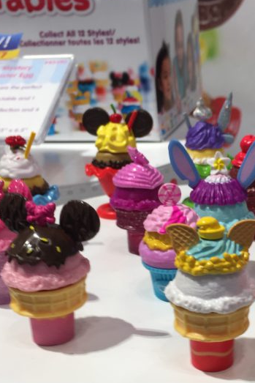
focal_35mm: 59
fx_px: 626
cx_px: 213
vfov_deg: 33.6
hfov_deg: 22.6
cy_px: 253
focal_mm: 4.15
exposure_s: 1/60
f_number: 2.2
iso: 32
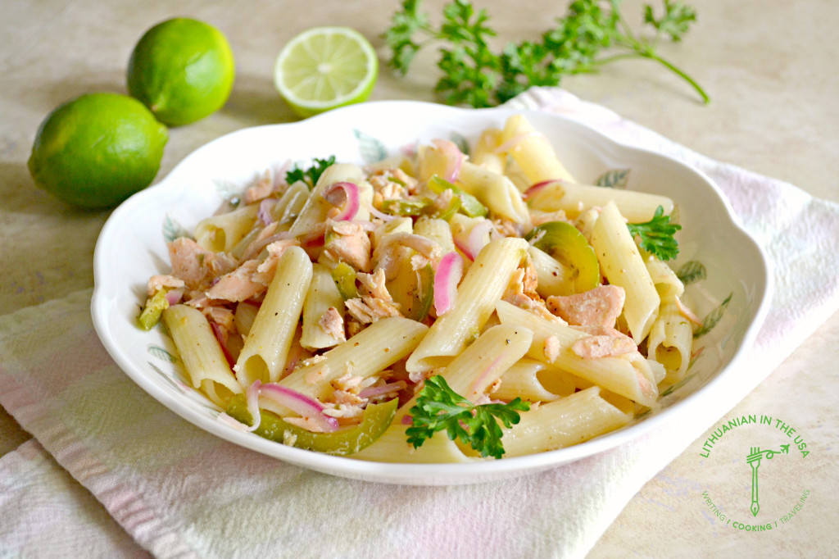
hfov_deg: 37.9
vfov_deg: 25.7
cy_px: 280
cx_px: 420
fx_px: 1223
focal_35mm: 52
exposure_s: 1/80
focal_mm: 35
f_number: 5
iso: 800
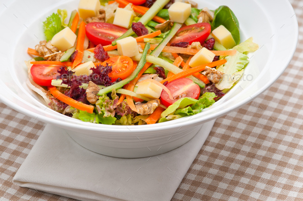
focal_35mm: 158
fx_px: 1324
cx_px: 152
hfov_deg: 13.1
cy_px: 100
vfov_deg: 8.7
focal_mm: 105
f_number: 8
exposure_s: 1/200
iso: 200
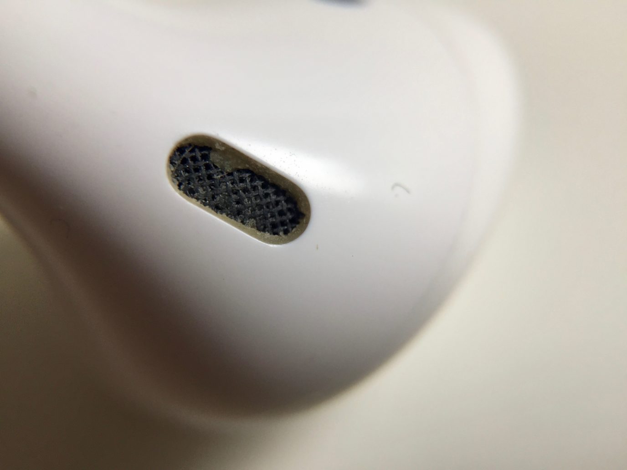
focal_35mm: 29
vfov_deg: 48.2
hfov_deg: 61.7
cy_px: 235
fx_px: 525
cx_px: 314
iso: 50
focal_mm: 4.15
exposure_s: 1/100
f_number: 2.2
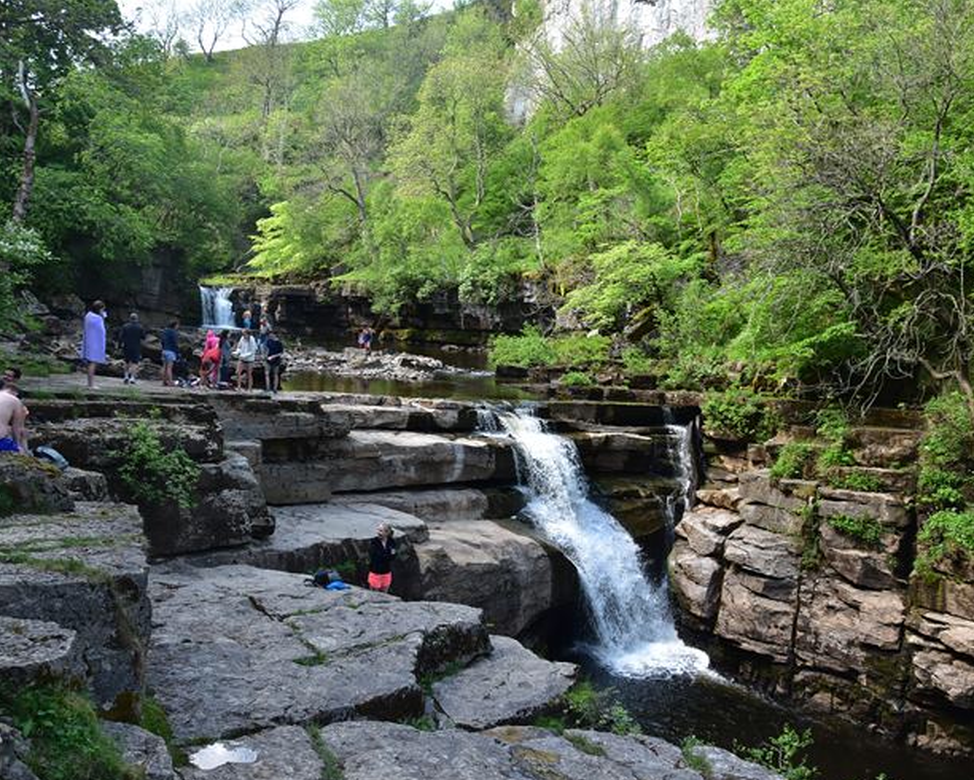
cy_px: 396
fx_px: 894
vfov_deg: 47.1
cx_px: 532
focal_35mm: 31
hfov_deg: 57.1
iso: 200
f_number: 5.6
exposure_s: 1/125
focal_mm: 18
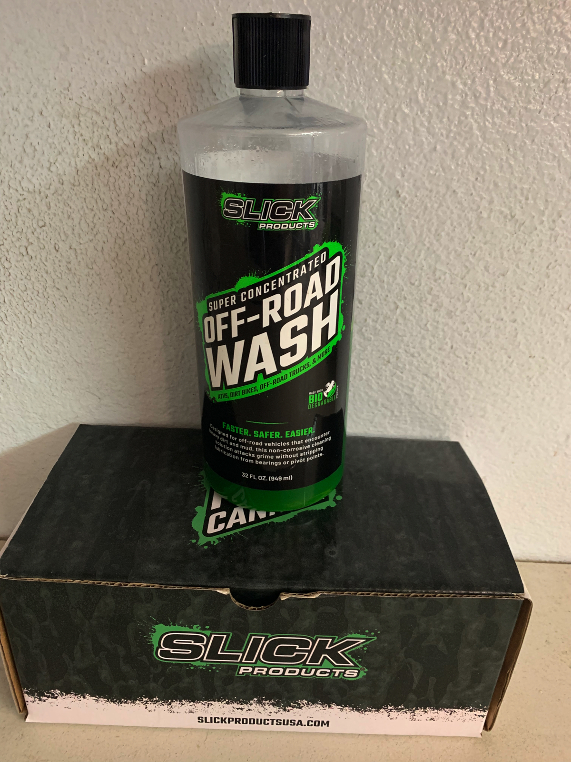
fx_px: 572
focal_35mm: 26
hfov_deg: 53.1
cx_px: 286
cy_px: 381
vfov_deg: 67.3
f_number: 1.8
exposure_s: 1/40
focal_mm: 4.25
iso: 320
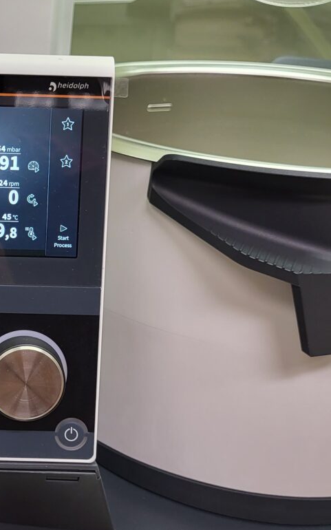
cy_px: 237
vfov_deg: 36.9
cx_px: -49
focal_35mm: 55
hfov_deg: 22.0
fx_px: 794
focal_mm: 5.4
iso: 200
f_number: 1.8
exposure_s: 1/100
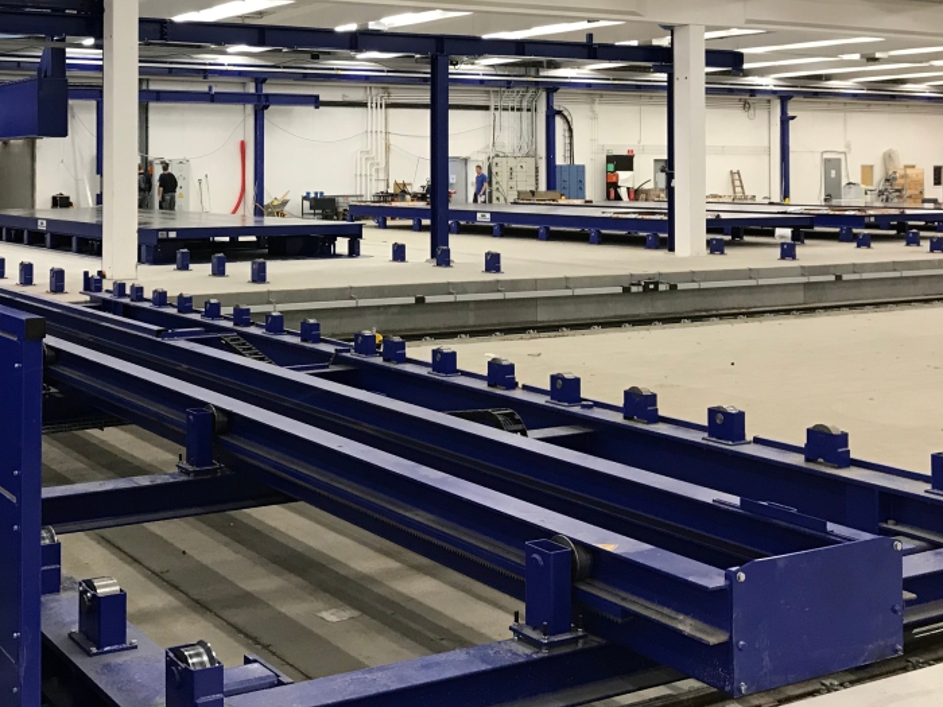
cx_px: 298
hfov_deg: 39.1
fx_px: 1308
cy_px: 155
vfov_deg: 29.7
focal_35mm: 48
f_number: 1.8
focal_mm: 3.99
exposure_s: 1/25
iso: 40
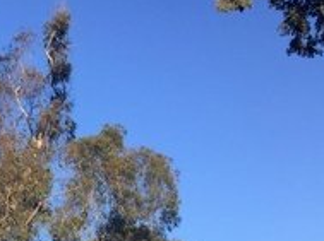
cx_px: -119
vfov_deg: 16.7
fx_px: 766
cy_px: 335
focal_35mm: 82
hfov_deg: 21.2
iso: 32
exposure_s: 1/1464
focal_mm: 4.15
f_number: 2.2
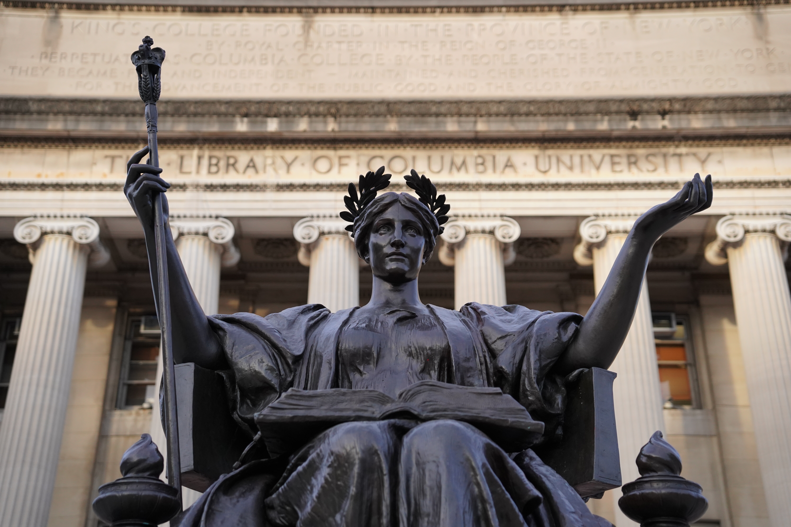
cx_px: 396
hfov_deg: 36.4
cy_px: 264
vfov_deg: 24.7
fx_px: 1202
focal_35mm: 55
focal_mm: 54.7
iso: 2000
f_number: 3.5
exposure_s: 1/2000
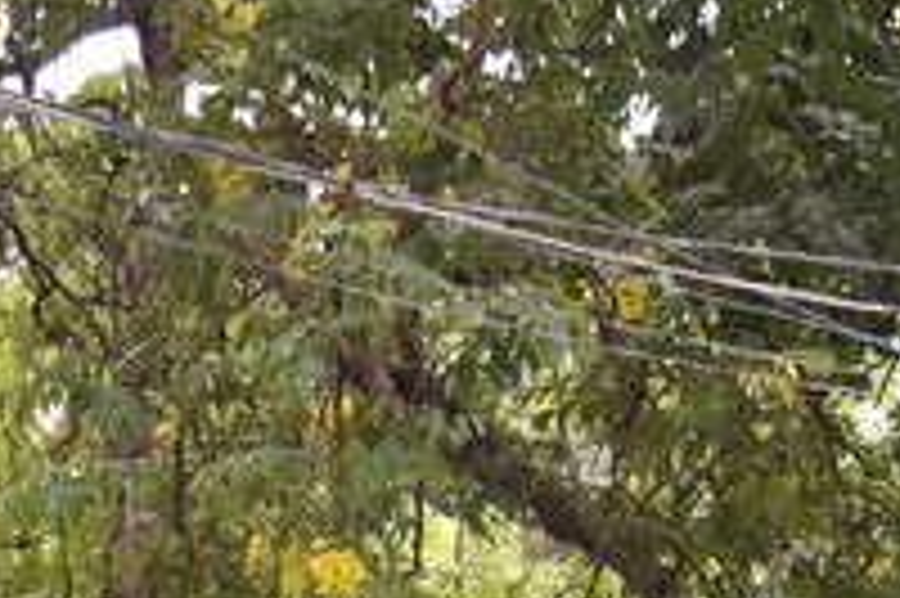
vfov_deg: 7.8
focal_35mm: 162
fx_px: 4047
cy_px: 1497
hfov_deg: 12.5
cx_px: -86
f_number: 5.6
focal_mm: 24
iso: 640
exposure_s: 1/200
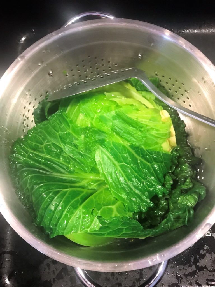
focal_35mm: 28
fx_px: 232
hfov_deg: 49.7
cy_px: 144
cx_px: 108
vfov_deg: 63.4
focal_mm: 3.99
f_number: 1.8
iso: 100
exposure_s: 1/14
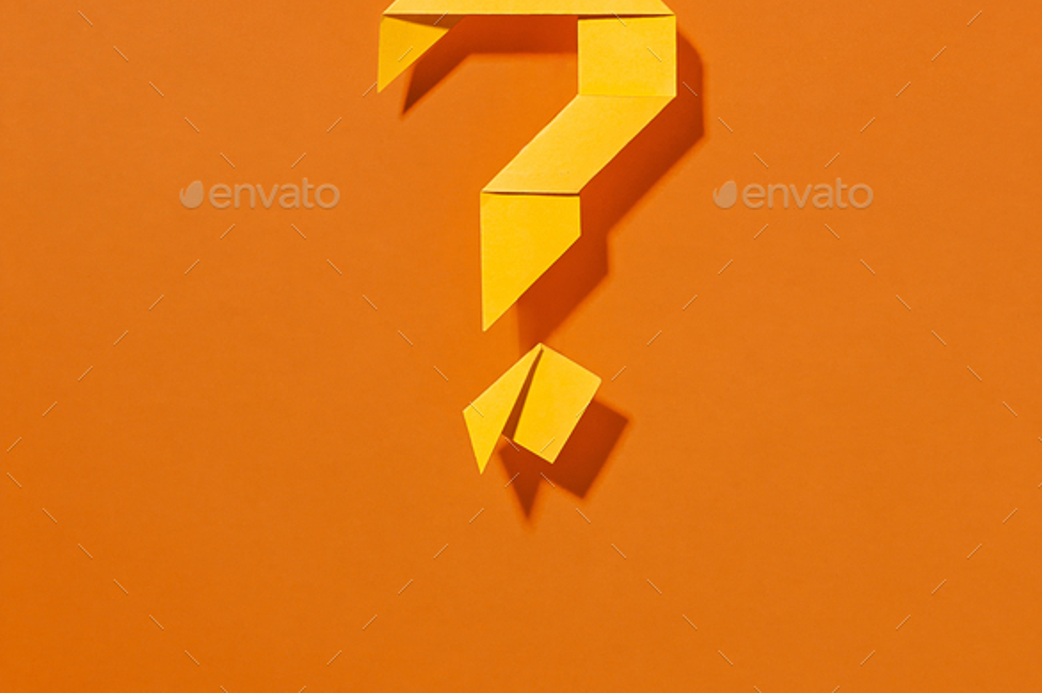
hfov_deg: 18.1
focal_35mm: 113
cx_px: 521
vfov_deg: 12.1
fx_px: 3269
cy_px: 179
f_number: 9
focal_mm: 50
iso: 100
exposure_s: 1/100
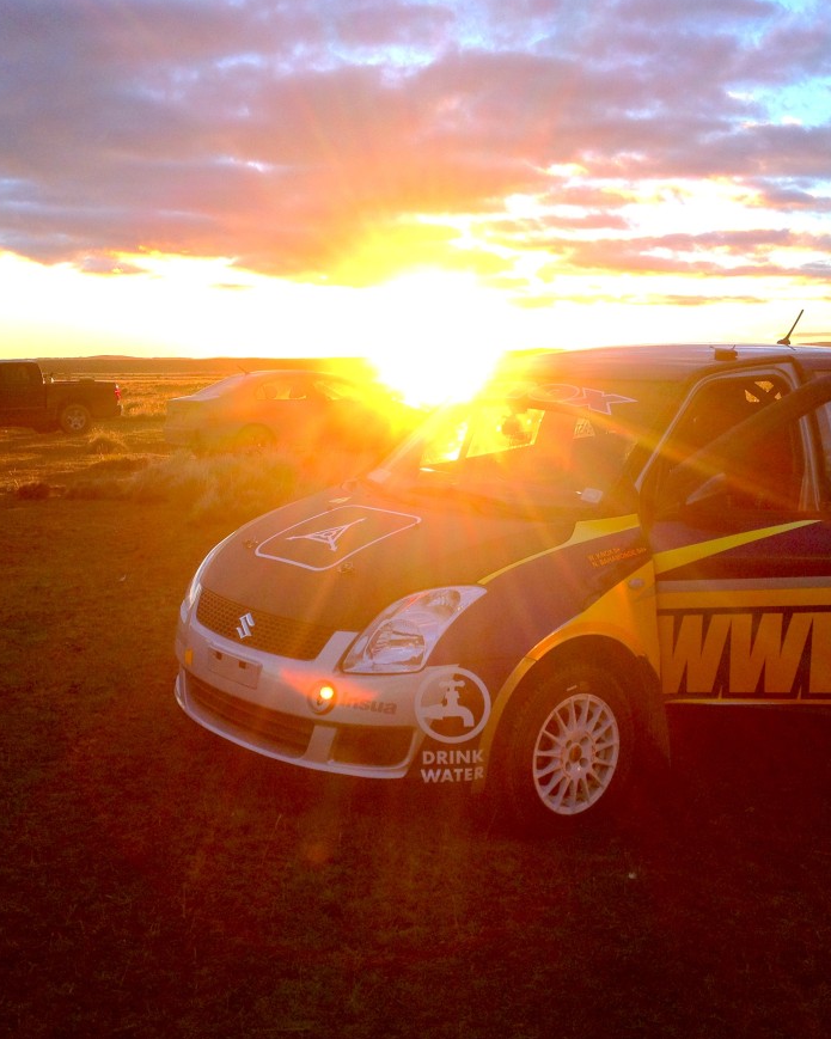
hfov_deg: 32.7
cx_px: 402
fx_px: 1414
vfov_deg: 40.3
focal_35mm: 46
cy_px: 518
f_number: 2.4
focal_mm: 4.28
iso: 50
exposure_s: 1/378
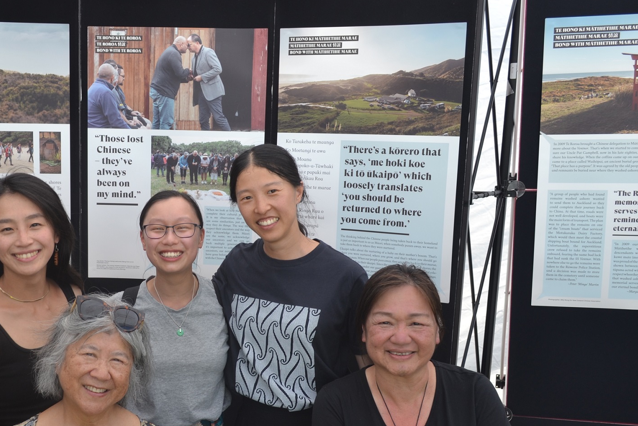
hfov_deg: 39.0
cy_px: 305
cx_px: 197
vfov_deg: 26.7
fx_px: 886
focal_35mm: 50
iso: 100
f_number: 5.6
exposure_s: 1/125
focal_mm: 20
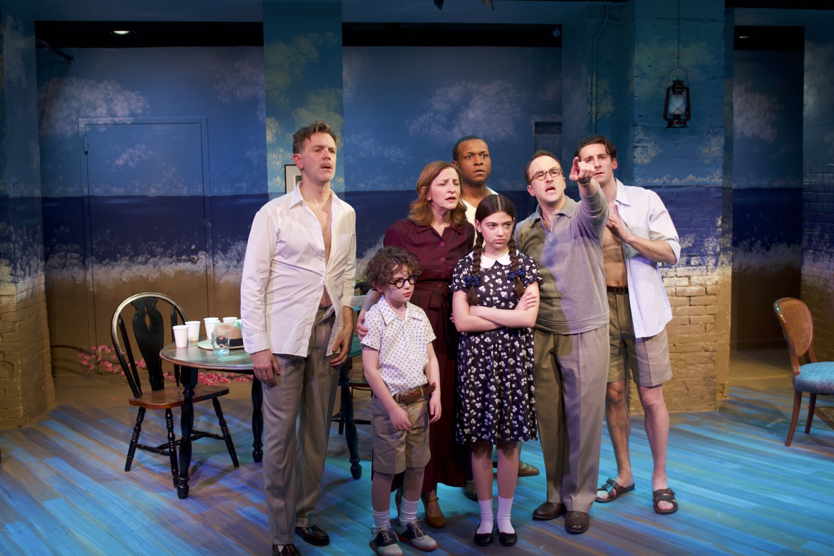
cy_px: 278
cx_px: 417
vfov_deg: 36.9
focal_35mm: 36
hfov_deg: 53.1
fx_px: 834
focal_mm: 24
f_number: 2.8
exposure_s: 1/125
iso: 320
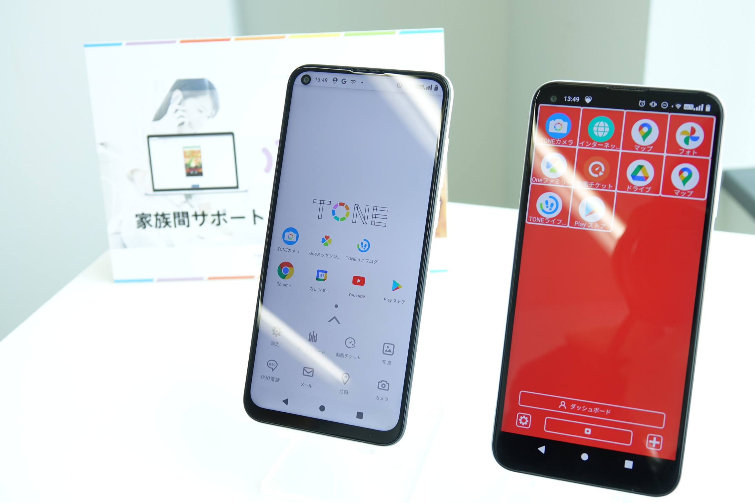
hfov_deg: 44.5
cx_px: 378
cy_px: 252
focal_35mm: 44
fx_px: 923
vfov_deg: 30.5
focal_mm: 16.31
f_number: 3.2
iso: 100
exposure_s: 1/50
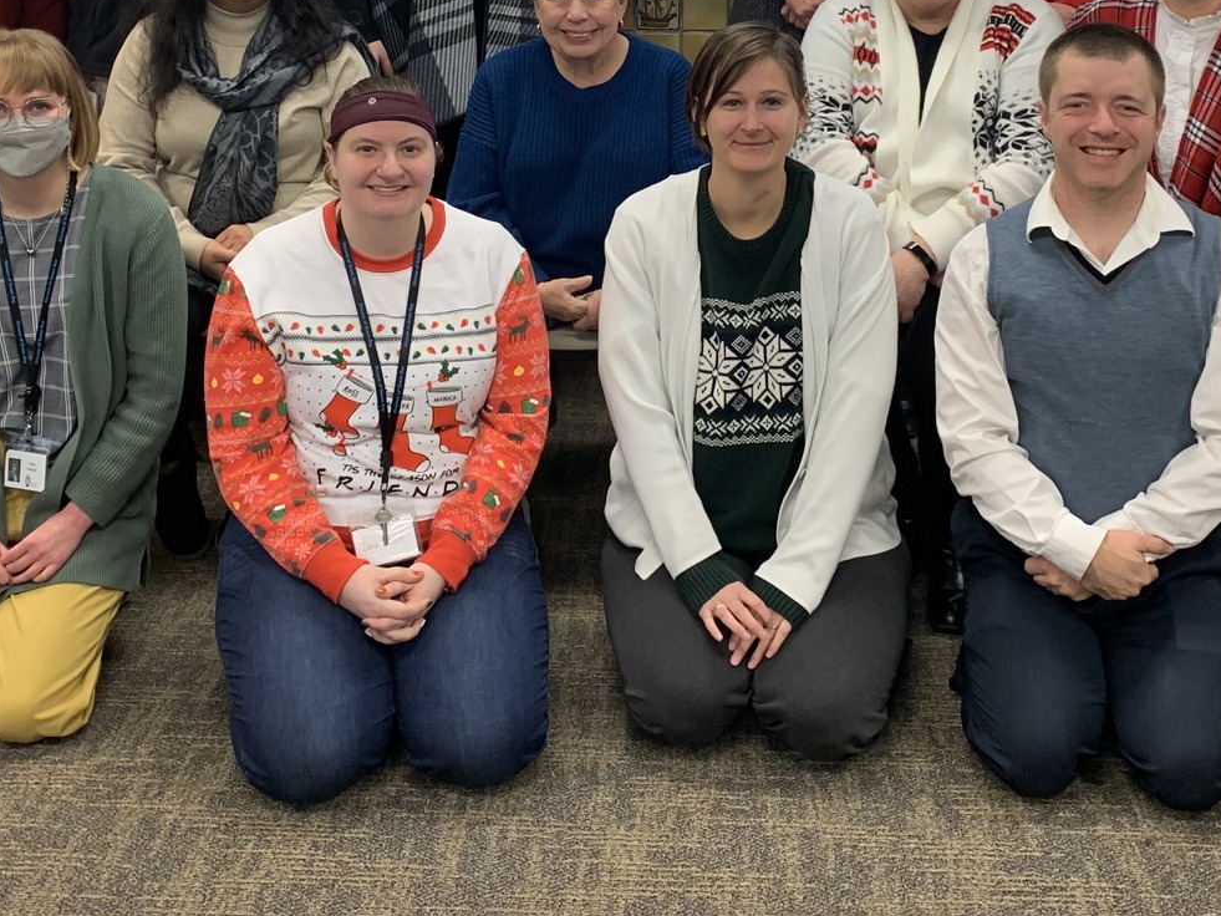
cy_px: 60
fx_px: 1870
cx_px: 604
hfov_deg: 36.2
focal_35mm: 53
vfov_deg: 26.4
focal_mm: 4.25
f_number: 1.8
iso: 125
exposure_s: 1/60
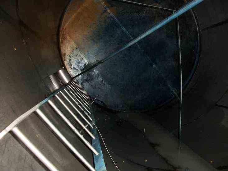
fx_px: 231
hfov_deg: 52.6
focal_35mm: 35
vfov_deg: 40.7
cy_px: 86
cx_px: 114
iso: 320
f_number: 3.1
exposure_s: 1/60
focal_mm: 6.3
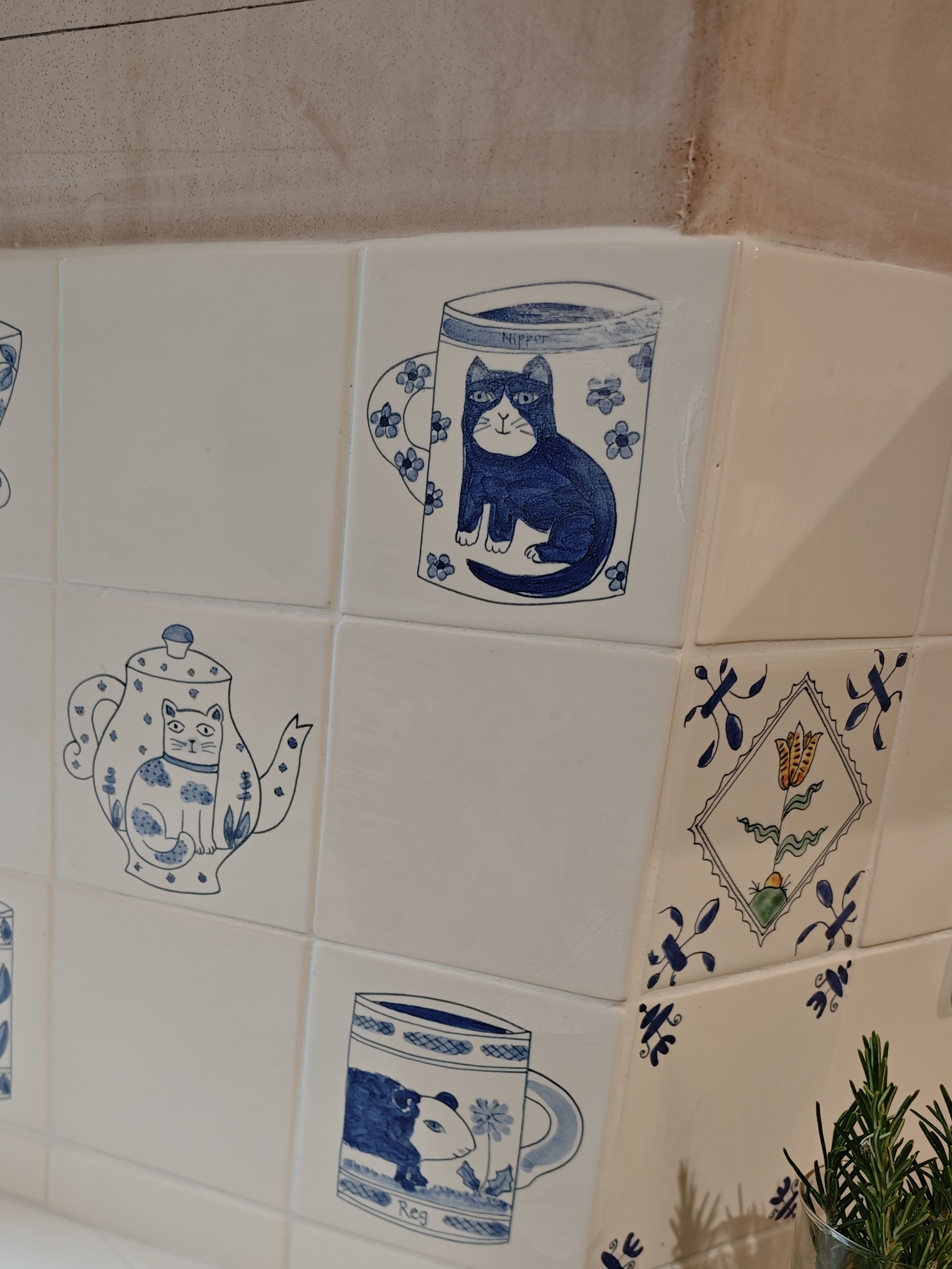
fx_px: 1320
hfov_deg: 38.4
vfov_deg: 49.6
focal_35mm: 36
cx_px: 216
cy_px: 925
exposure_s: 1/100
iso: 400
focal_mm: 8.72
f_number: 2
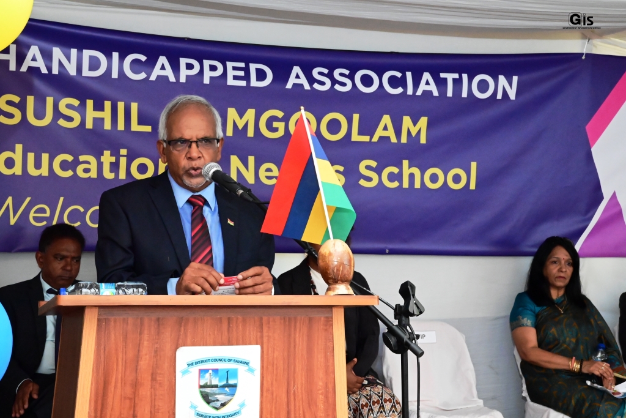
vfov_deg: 26.0
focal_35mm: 52
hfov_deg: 38.2
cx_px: 313
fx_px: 904
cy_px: 209
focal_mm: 52
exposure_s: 1/200
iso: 10000
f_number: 16
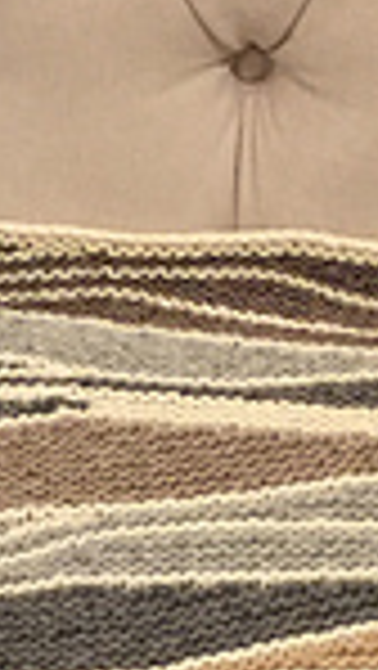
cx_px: 106
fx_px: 1886
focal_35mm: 106
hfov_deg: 11.4
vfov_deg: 19.5
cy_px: 701
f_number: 2.2
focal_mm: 4.15
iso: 125
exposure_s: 1/15
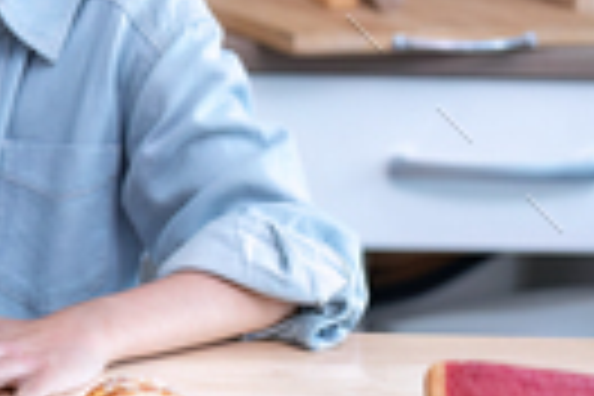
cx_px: -603
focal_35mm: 157
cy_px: -29
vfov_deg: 8.7
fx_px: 2590
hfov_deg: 11.7
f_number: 1.4
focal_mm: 35
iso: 320
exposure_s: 1/500
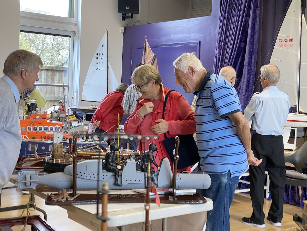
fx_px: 461
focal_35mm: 52
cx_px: 154
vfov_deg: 28.0
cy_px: 116
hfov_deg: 36.8
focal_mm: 6
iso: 160
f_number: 2
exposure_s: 1/50
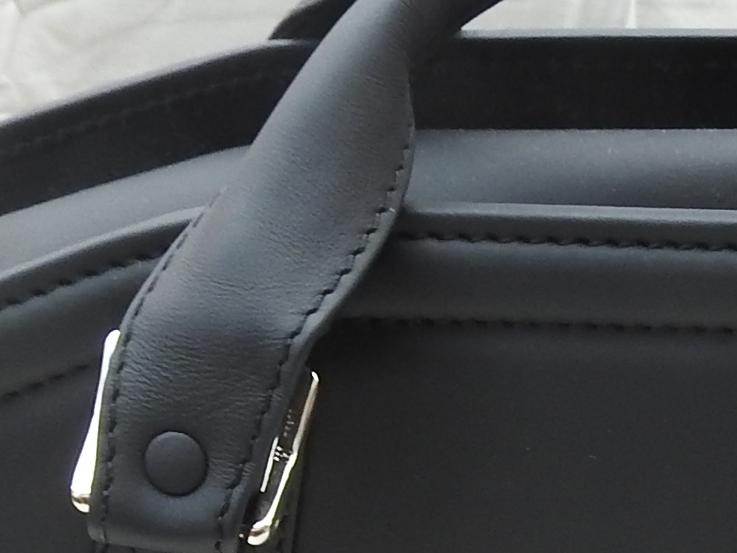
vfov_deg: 12.1
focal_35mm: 117
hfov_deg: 16.2
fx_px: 2491
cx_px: 847
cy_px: 815
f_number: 3.3
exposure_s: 1/40
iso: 100
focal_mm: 4.3
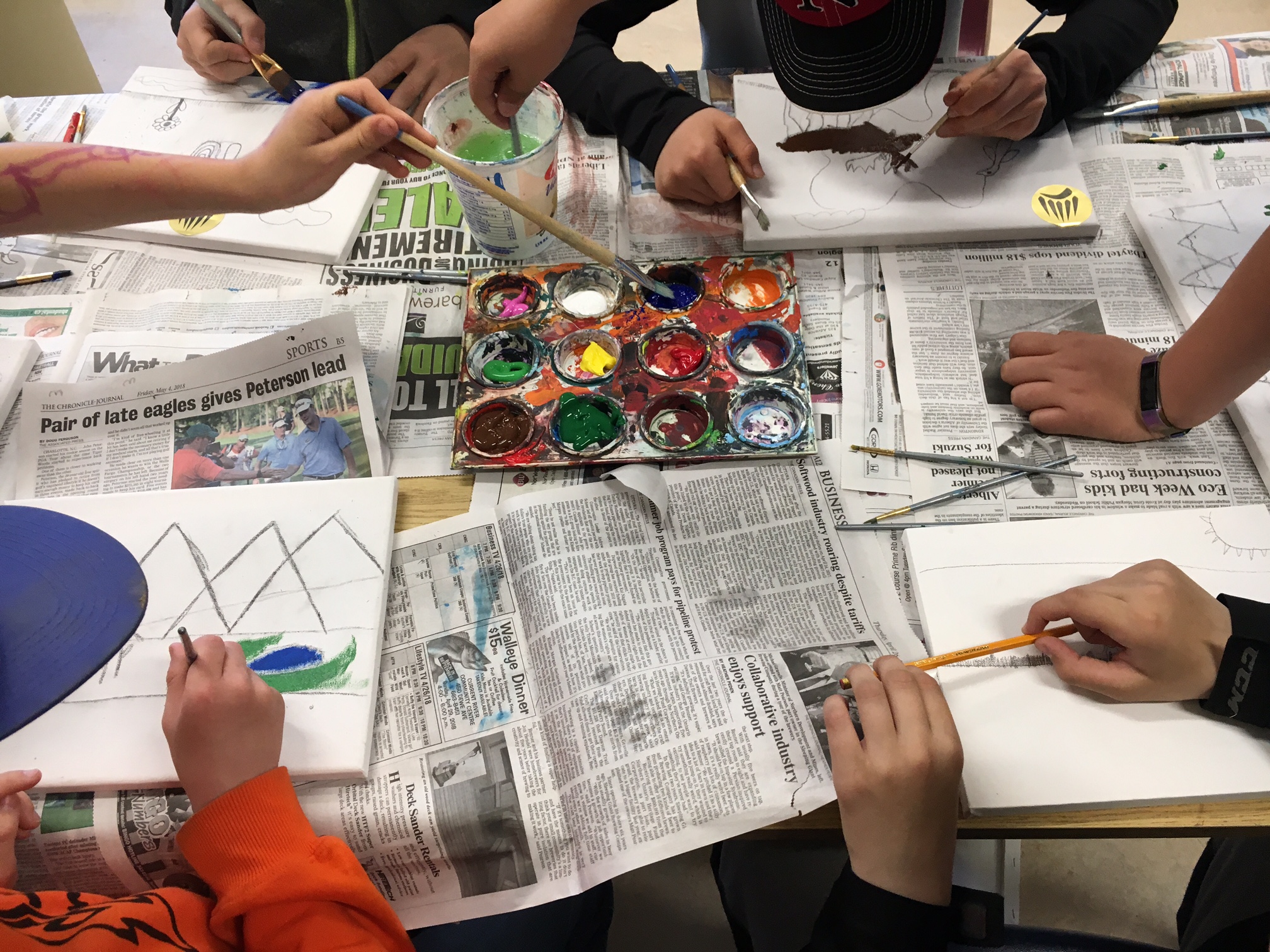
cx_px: 635
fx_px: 1064
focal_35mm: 29
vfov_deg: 48.2
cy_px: 476
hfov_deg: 61.7
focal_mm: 4.15
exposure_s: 1/30
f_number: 2.2
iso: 32
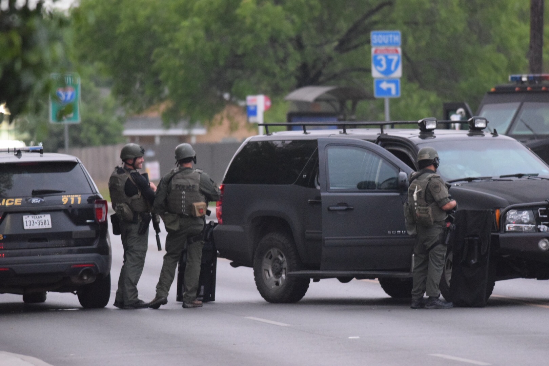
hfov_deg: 4.6
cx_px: 274
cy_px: 183
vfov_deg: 3.1
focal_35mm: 450
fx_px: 6862
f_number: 4
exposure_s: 1/125
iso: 6400
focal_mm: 300
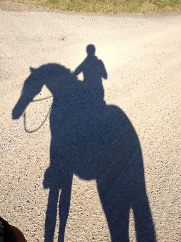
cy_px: 121
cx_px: 90
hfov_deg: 40.7
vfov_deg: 52.6
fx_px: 244
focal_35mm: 35
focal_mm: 4.28
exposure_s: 1/920
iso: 64
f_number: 2.4
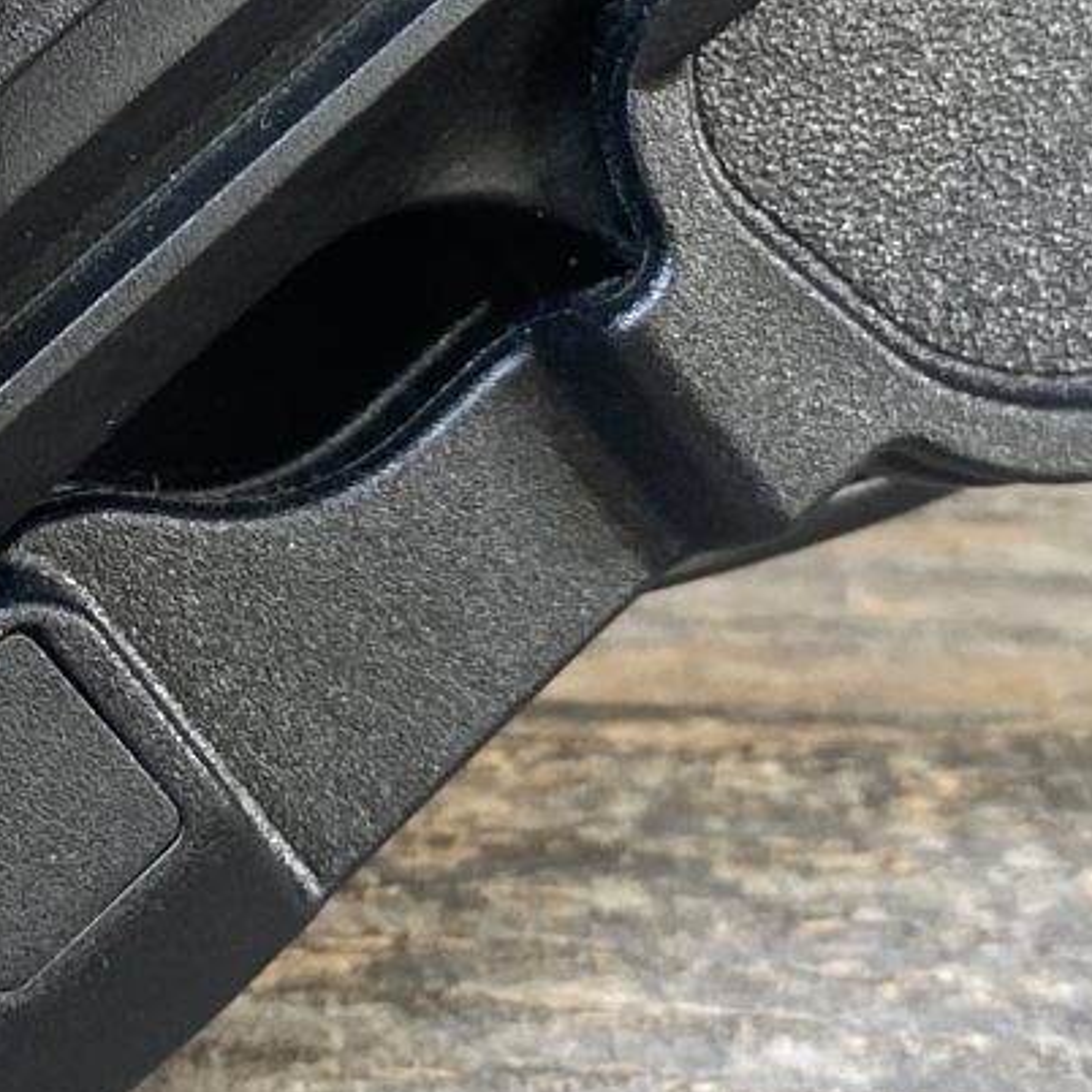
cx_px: 318
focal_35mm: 117
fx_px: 4176
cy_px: -413
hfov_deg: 14.9
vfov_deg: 14.2
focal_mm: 4.25
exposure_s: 1/121
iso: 100
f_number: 1.8
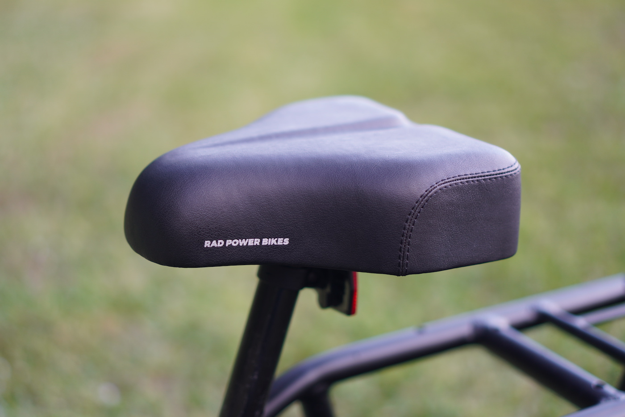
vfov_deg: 25.7
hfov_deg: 37.9
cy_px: 208
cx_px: 312
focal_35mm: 52
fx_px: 911
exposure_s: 1/100
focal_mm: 35
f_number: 1.8
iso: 100
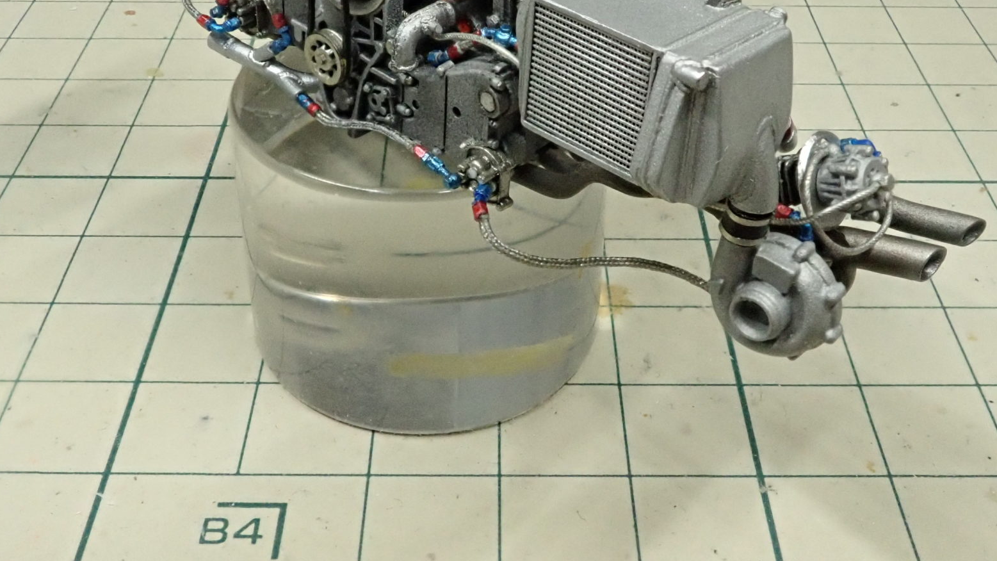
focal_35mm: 43
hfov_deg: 47.4
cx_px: 507
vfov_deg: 27.1
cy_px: 101
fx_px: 1137
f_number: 3.2
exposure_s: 1/500
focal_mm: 5.5
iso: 800
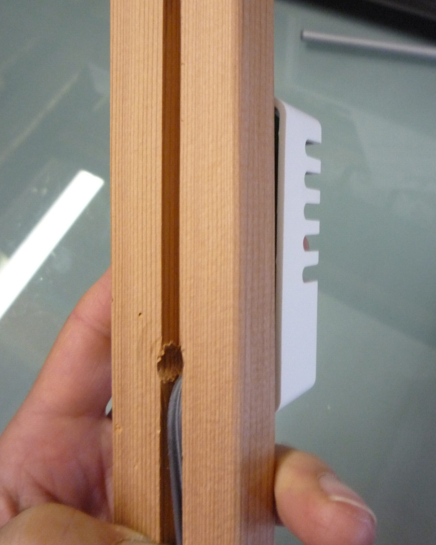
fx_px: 597
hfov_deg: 40.1
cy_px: 240
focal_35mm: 37
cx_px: 226
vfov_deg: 49.0
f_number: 3.3
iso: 400
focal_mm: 5.2
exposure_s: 1/13
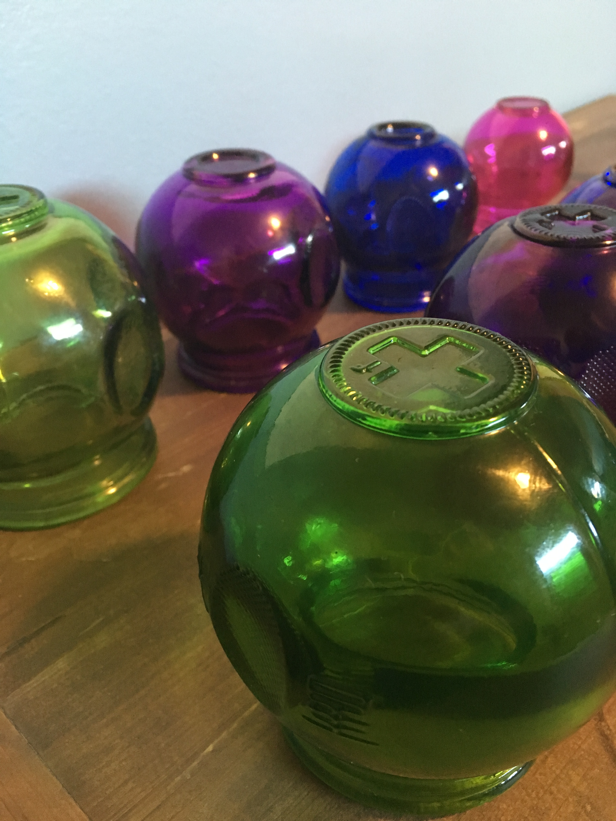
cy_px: 410
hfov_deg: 48.2
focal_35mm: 29
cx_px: 308
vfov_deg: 61.7
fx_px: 688
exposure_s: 1/15
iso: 250
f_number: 2.2
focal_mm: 4.15
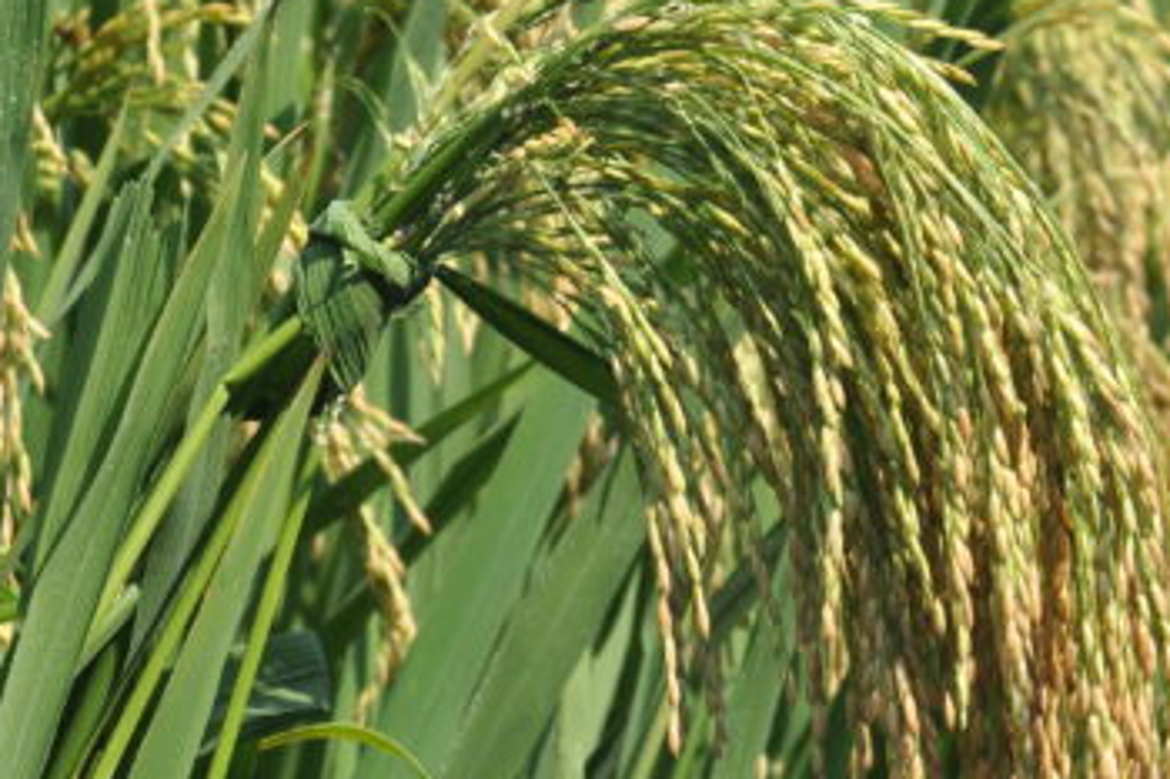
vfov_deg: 5.2
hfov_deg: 7.8
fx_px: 8543
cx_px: 953
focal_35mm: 263
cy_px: 381
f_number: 13
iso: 200
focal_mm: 80
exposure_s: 1/125
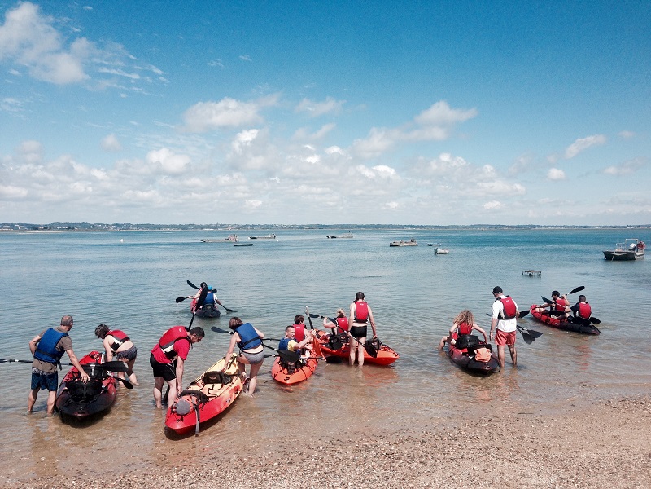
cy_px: 244
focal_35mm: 33
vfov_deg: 42.9
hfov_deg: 55.4
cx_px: 326
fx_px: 621
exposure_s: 1/2088
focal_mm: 4.12
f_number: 2.4
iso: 50
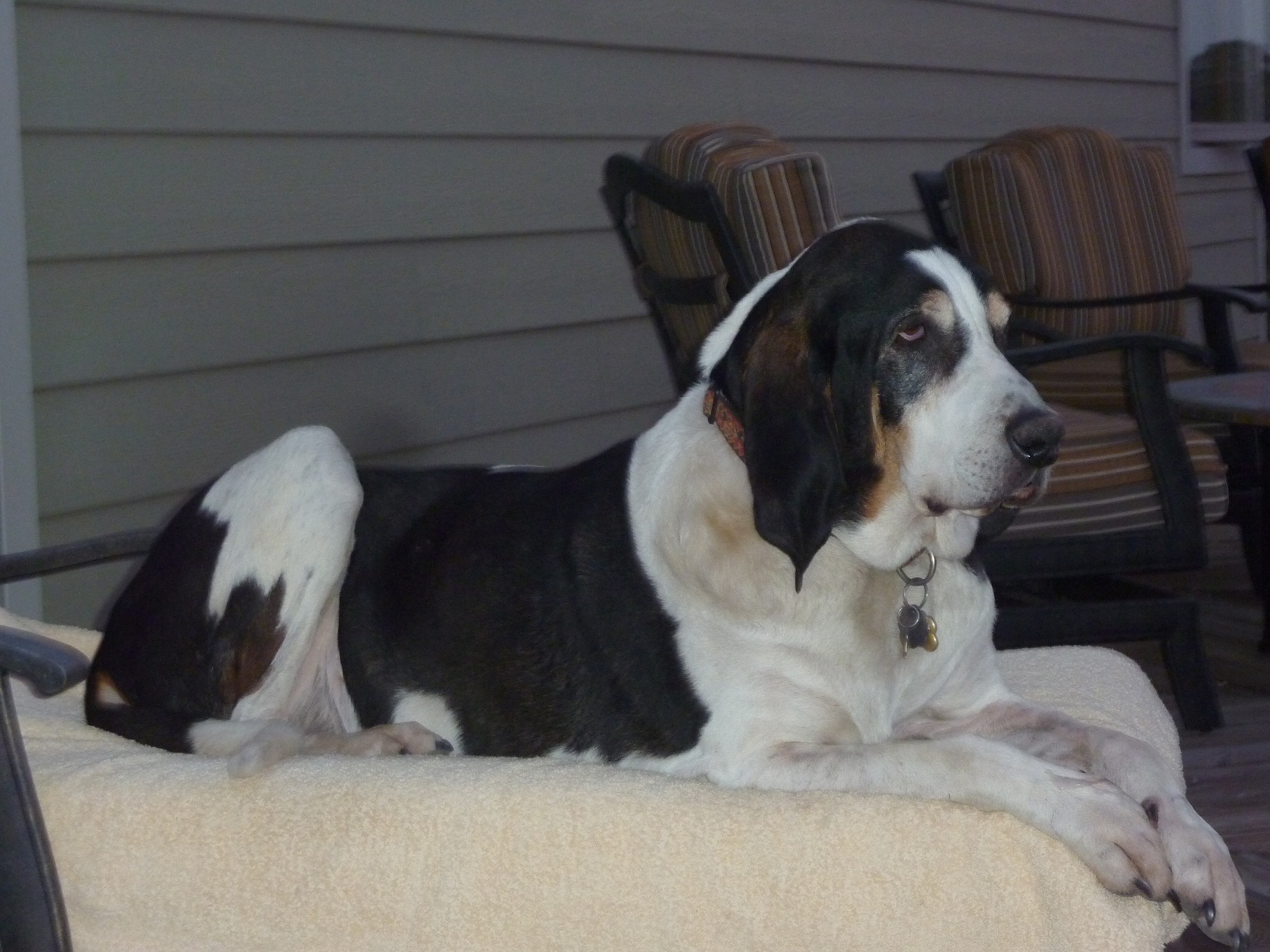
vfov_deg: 16.4
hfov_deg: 21.8
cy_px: 476
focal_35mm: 90
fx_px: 3302
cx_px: 635
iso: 320
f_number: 4.3
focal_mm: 14.7
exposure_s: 1/8
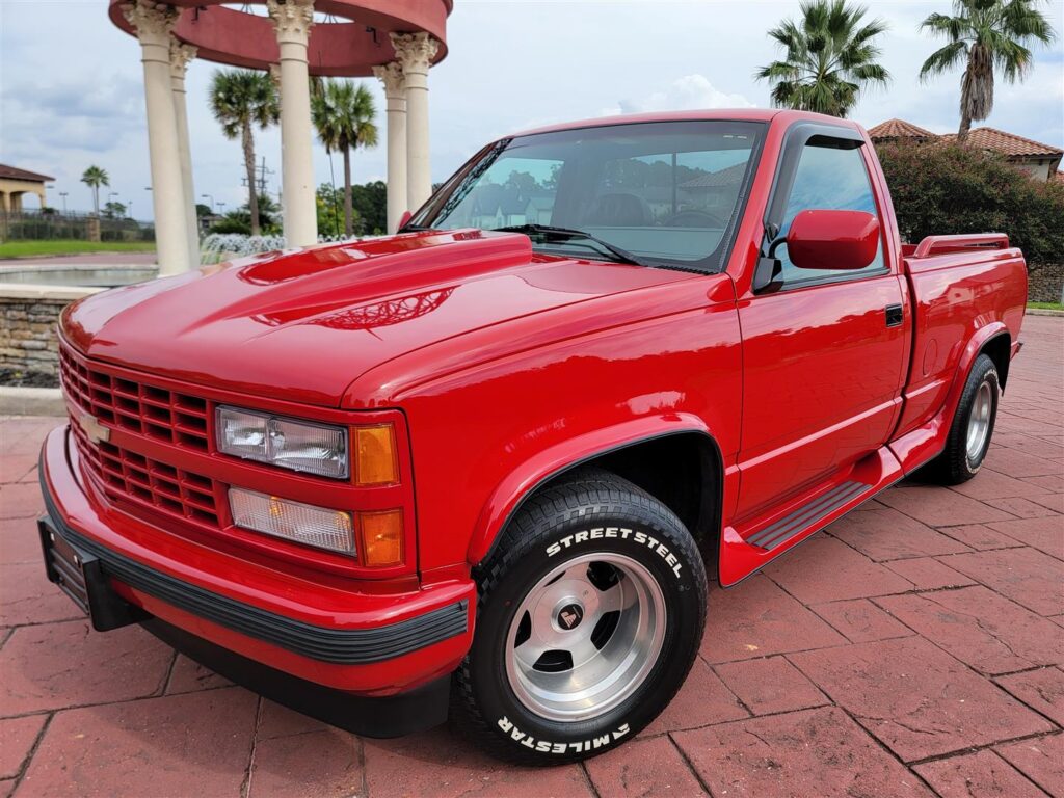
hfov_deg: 71.6
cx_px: 532
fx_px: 738
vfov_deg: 56.8
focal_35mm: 24
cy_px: 399
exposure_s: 1/626
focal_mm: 6.7
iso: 16
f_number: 1.8
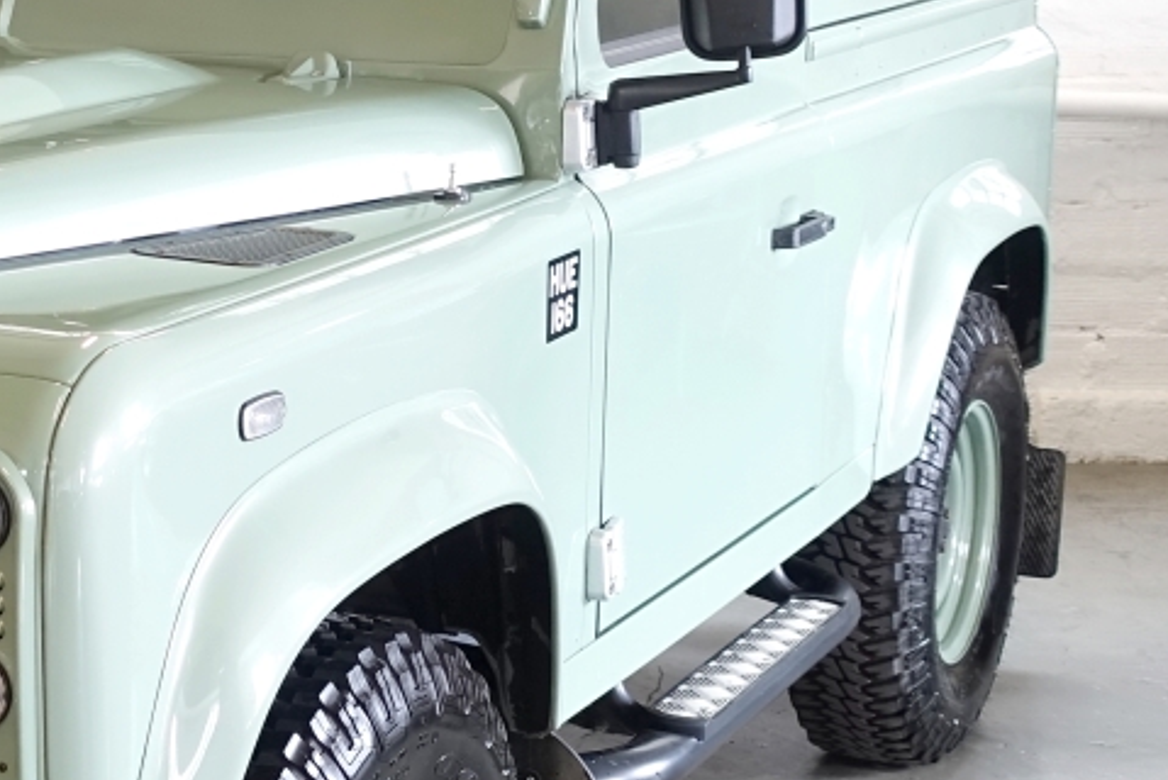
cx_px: -20
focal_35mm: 94
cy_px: 440
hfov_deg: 20.9
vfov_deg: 14.6
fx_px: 3051
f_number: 2.5
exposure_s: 1/40
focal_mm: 11.56
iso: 500
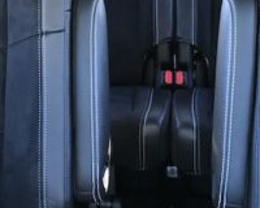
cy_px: 25
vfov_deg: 18.4
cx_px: 46
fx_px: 631
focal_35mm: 82
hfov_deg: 22.9
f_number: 1.8
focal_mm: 3.99
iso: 80
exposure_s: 1/7
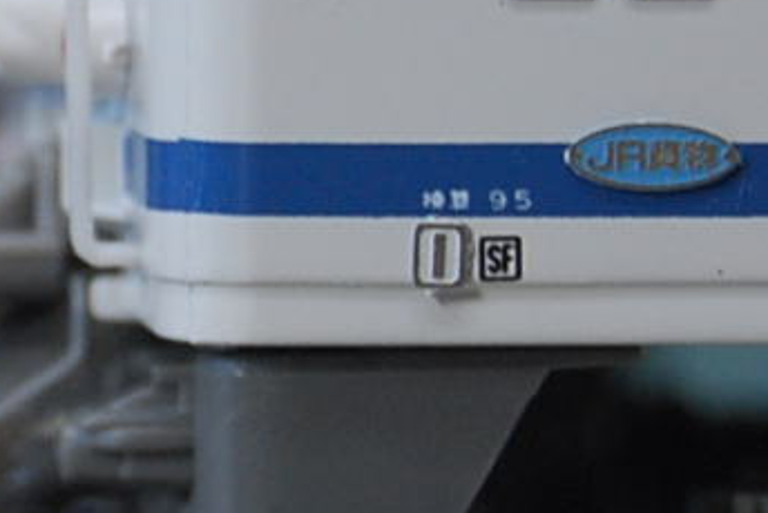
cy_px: 2
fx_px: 9924
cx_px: -190
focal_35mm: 465
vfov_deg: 3.0
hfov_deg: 4.4
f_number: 5.6
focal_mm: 55
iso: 400
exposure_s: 1/30
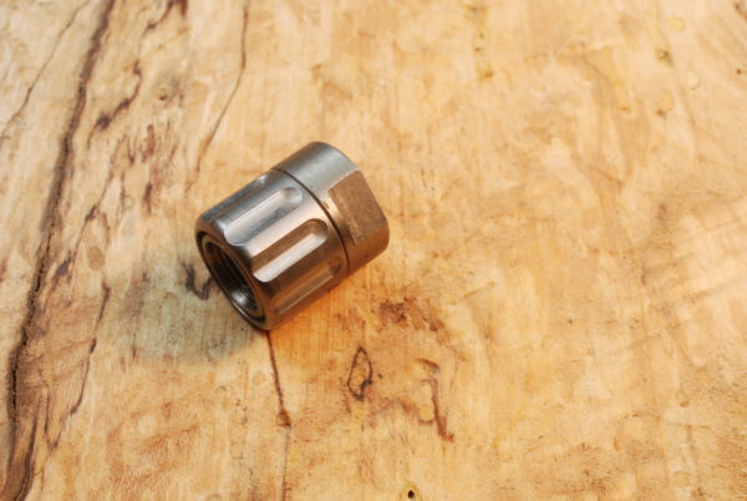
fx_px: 1247
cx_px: 374
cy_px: 250
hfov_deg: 33.4
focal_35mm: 60
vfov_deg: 22.7
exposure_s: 1/13
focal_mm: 40
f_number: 22
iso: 200
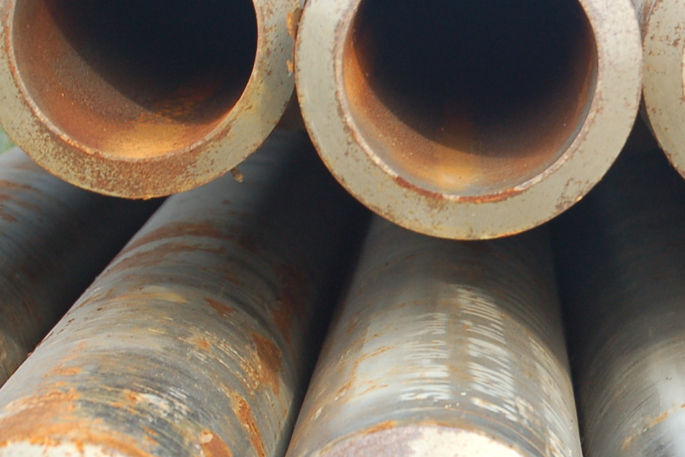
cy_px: 297
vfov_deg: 7.0
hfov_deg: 10.5
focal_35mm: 195
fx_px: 3714
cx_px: 617
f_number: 5.6
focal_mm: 55
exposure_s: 1/125
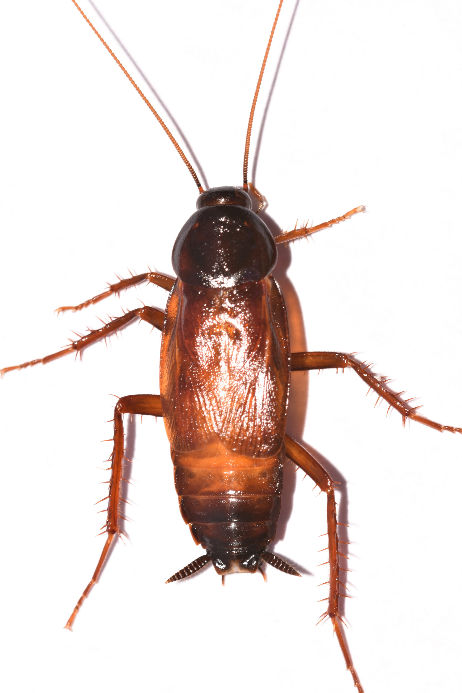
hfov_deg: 4.6
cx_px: 231
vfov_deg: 6.9
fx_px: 5774
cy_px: 346
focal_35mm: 300
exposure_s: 1/160
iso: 125
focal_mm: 200
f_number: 16
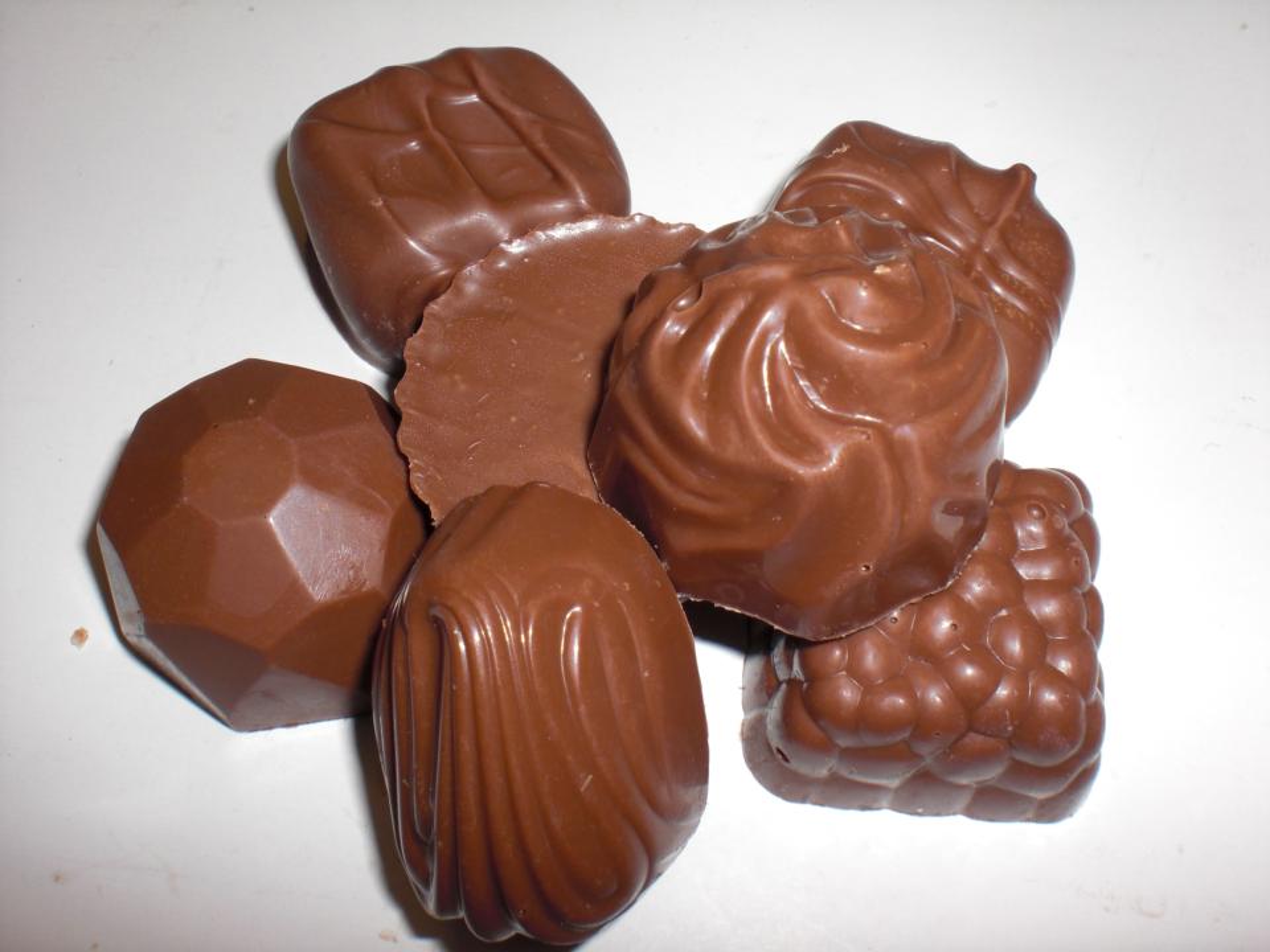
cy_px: 476
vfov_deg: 37.7
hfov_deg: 49.0
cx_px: 635
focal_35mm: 38
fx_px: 1394
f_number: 5.6
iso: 64
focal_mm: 6.3
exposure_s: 1/60
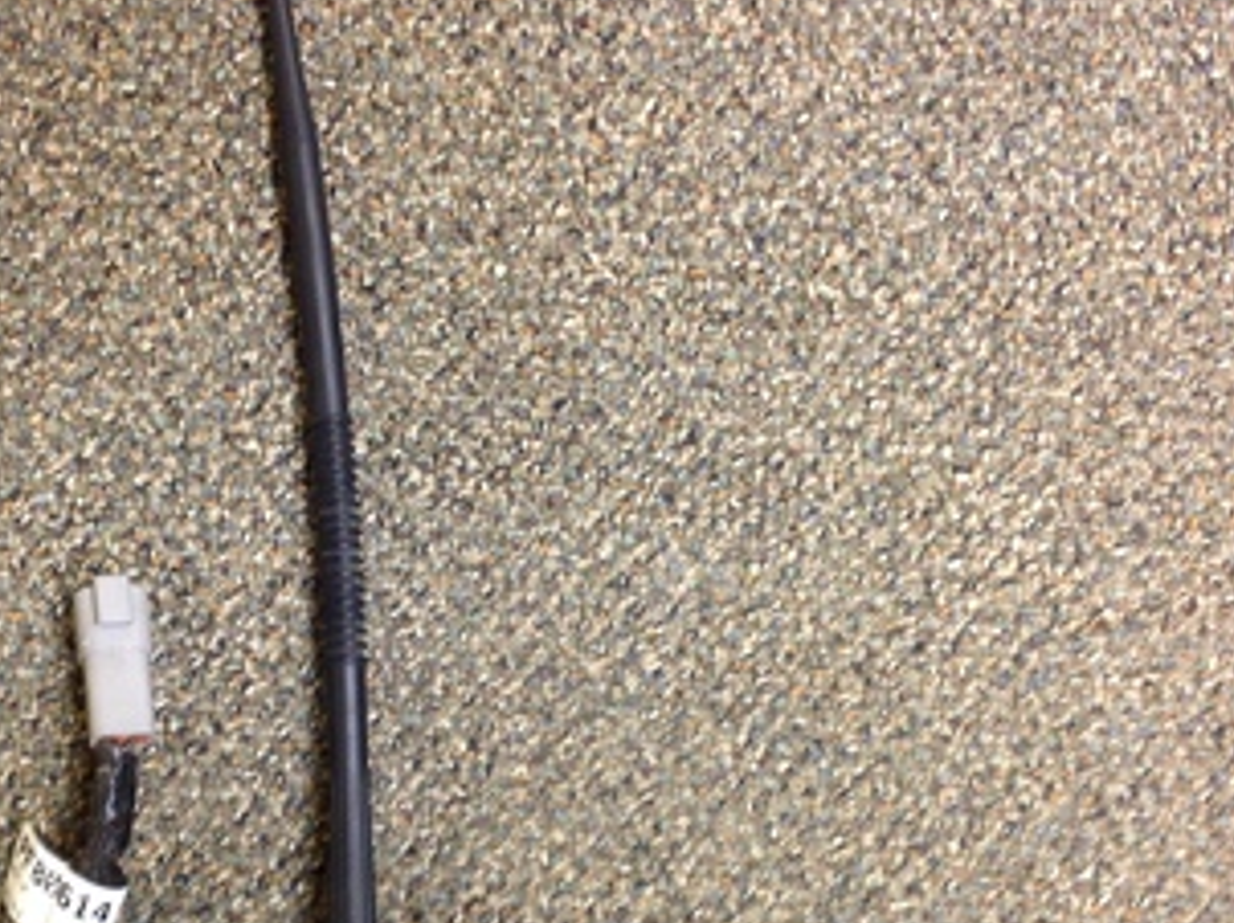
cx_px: 454
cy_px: 690
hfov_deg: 30.6
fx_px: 2244
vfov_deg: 23.0
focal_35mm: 63
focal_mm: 4.28
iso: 160
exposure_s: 1/15
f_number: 2.4
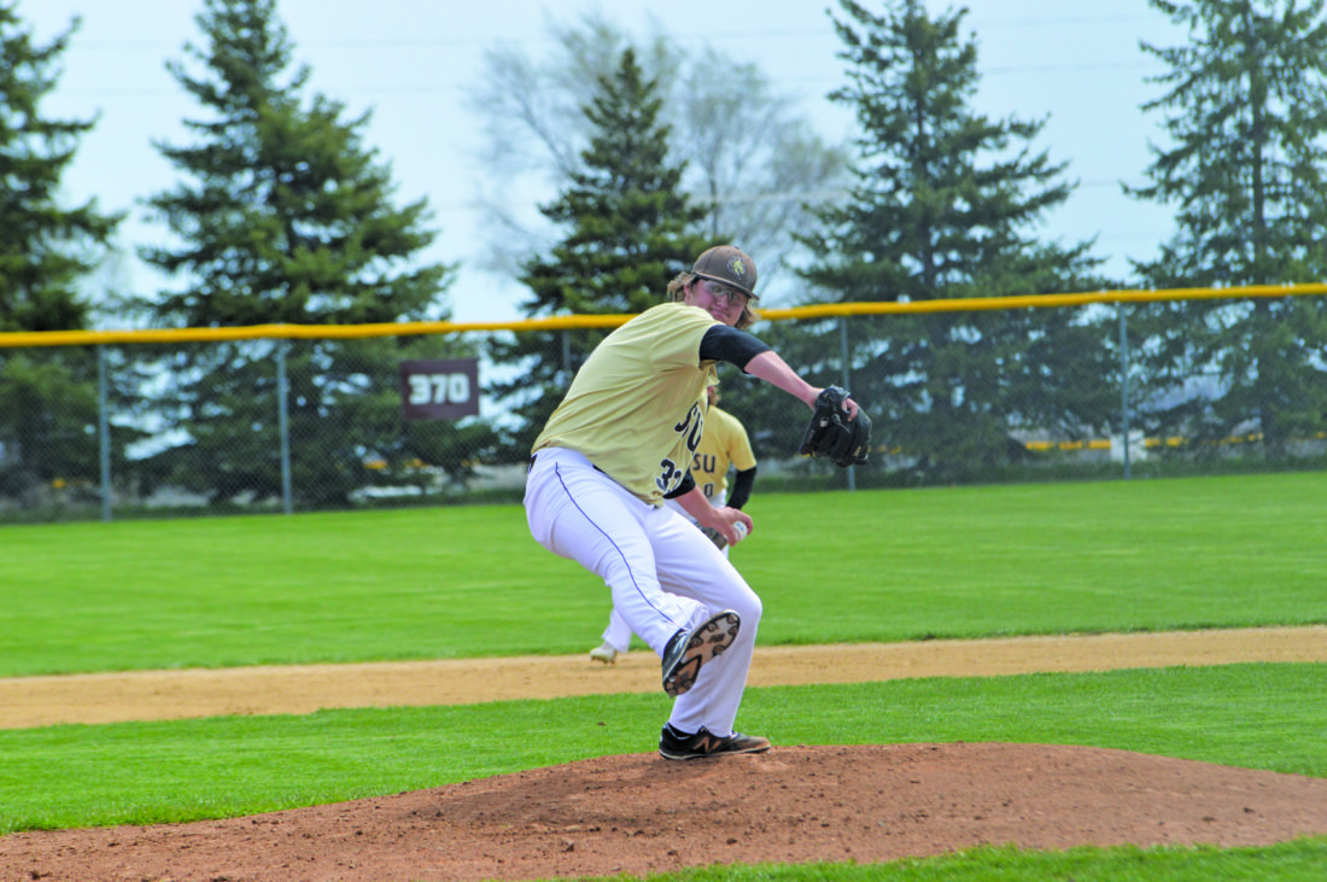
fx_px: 11047
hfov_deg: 6.9
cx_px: 664
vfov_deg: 4.6
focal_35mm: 300
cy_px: 441
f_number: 6.3
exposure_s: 1/1600
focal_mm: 200
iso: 400
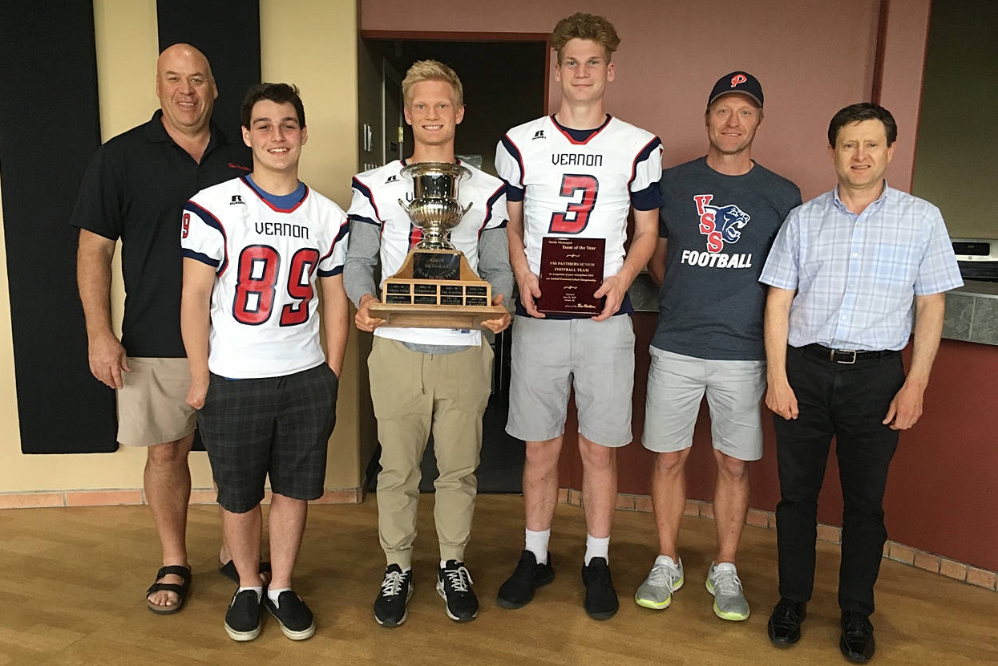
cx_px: 486
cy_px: 343
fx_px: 859
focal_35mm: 31
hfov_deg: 60.3
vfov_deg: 42.3
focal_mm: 4.15
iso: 125
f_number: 2.2
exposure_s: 1/30
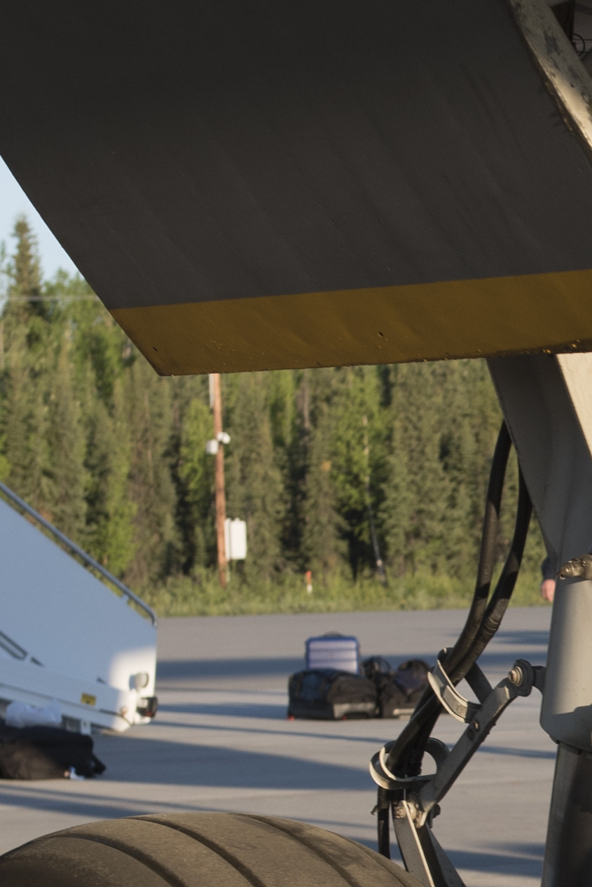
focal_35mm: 190
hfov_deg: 7.1
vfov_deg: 10.8
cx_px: 993
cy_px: 755
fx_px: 4685
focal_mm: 40
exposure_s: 1/400
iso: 200
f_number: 5.6
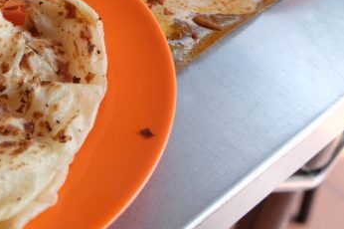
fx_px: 573
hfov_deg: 32.6
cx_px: 73
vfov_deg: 22.0
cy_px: 22
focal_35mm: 60
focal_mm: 18
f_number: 4
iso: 200
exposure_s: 1/105
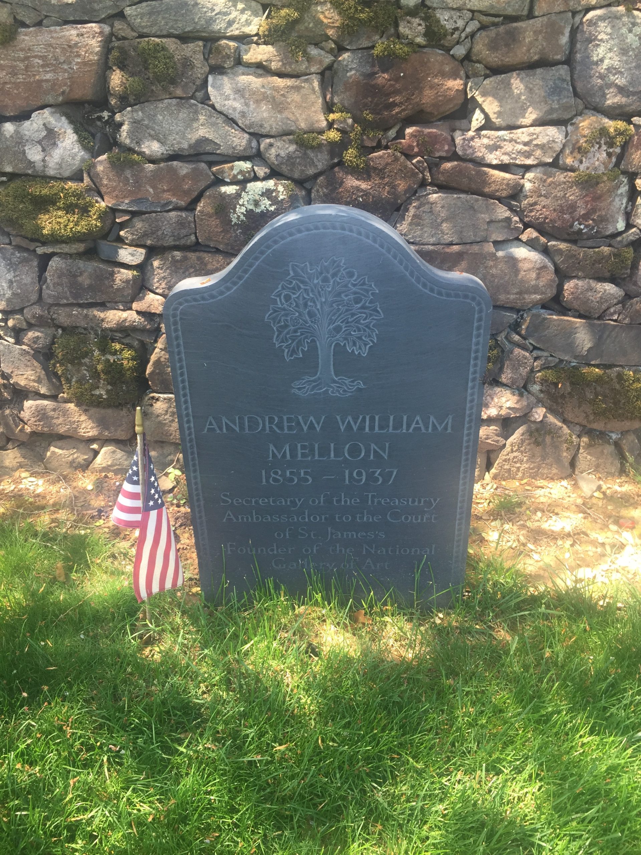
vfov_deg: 61.7
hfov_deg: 48.2
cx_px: 320
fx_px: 716
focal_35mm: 29
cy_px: 428
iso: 32
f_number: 2.2
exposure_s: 1/120
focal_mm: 4.15
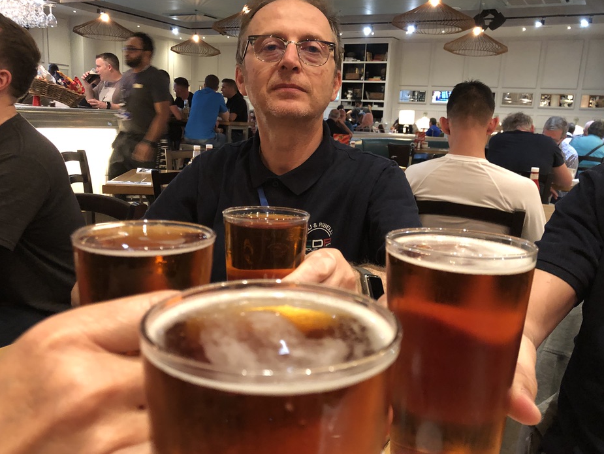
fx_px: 541
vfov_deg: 45.4
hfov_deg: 58.3
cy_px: 221
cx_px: 318
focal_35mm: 31
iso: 100
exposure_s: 1/7
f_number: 1.8
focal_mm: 4
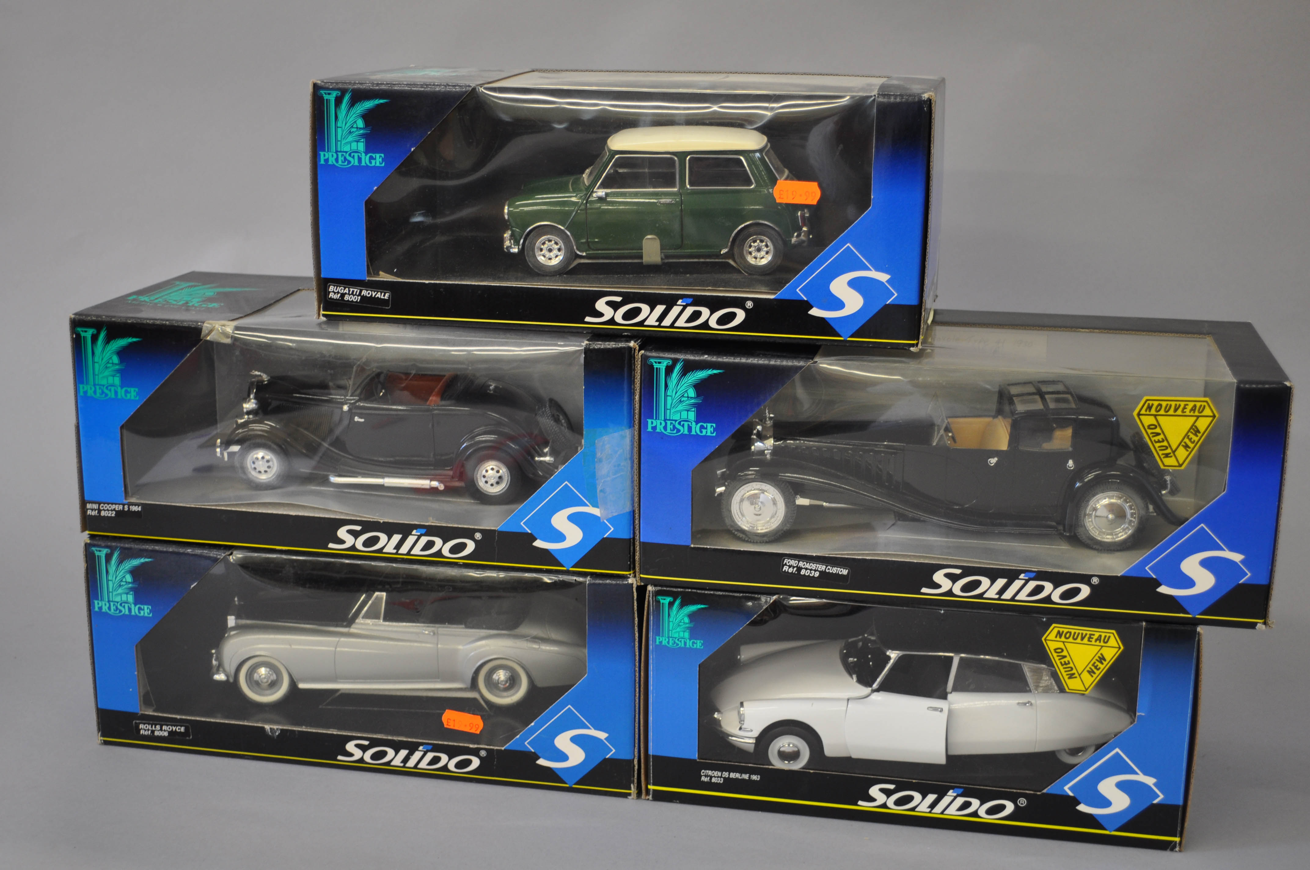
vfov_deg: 28.0
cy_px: 435
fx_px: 1745
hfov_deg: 41.2
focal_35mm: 48
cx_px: 655
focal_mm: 32
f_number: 4.8
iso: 320
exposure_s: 1/15
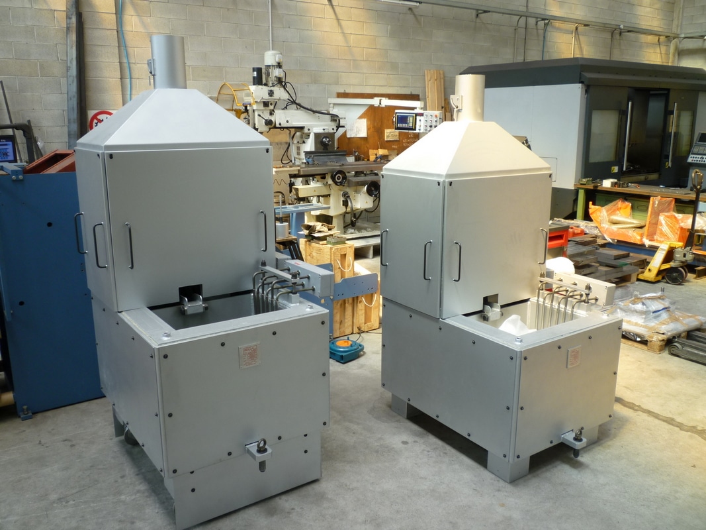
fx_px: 591
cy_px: 265
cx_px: 353
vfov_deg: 48.2
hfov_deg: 61.7
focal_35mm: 29
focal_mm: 5.2
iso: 80
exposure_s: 1/80
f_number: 3.3
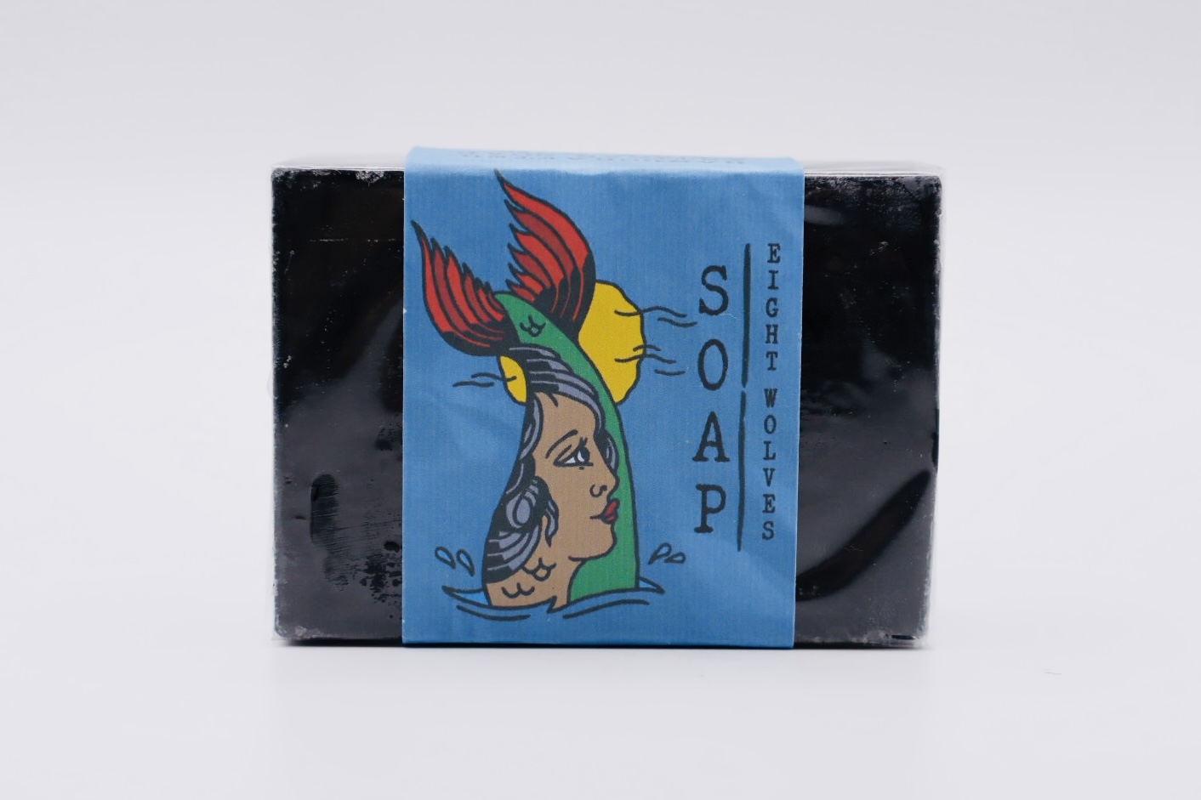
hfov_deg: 37.5
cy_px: 400
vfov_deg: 25.5
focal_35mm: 53
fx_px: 1768
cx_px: 600
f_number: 4
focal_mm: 35
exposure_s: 1/400
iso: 400
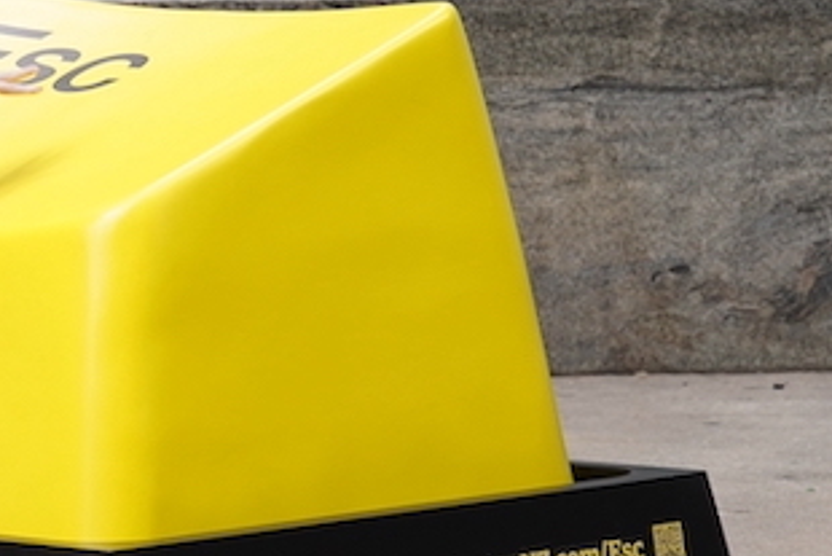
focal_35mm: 299
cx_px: -86
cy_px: 157
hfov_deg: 6.9
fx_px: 6913
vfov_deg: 4.6
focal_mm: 113
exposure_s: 1/400
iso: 640
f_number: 8
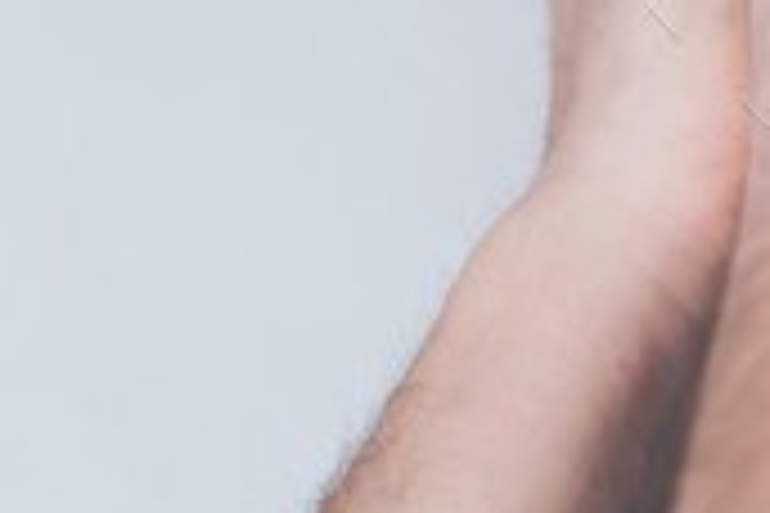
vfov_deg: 2.0
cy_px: -126
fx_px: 14800
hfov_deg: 3.0
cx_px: 959
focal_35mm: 692
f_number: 3.2
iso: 160
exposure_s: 1/200
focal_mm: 200
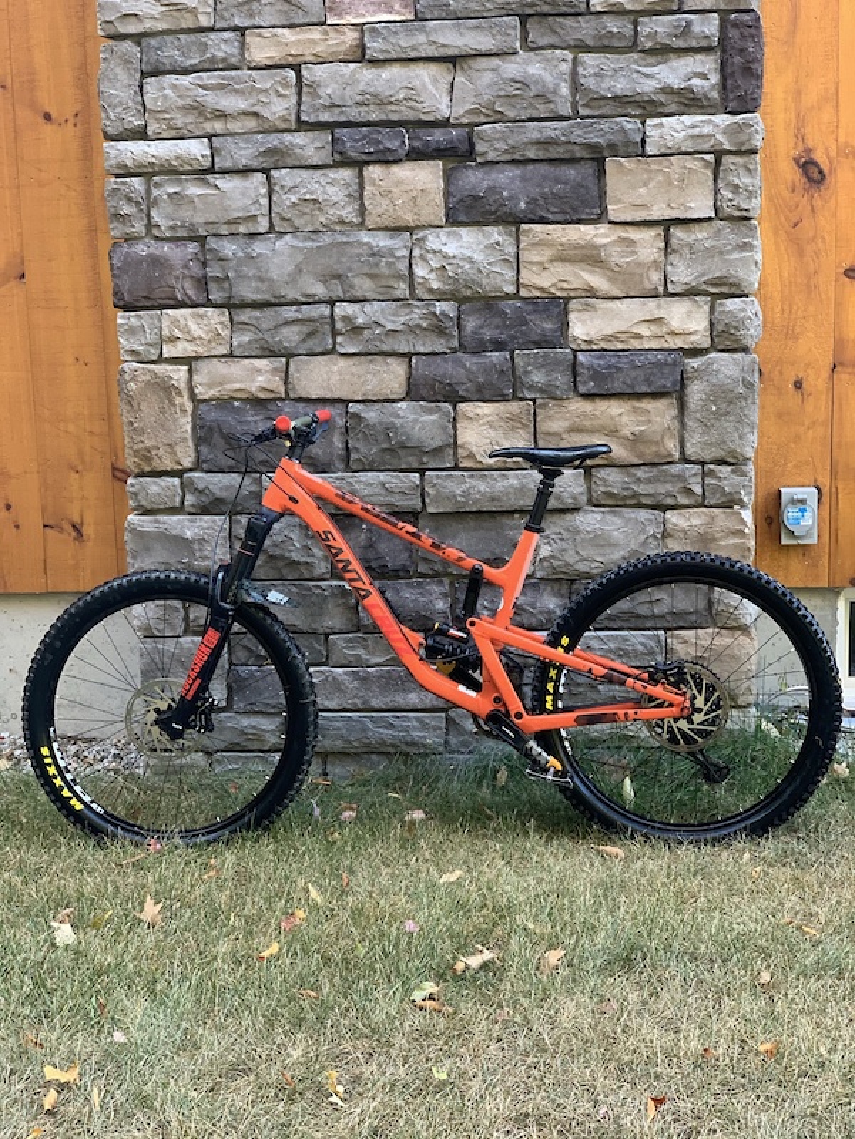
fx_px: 1713
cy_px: 570
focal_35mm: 52
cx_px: 428
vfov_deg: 36.8
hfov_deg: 28.0
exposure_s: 1/90
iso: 125
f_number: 2.4
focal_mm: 6
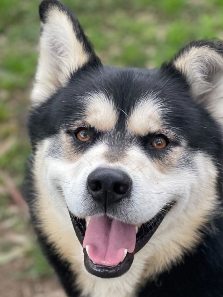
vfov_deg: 17.5
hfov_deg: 13.2
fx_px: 963
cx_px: 162
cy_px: 226
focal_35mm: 112
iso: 80
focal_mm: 7.5
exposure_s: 1/121
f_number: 2.2
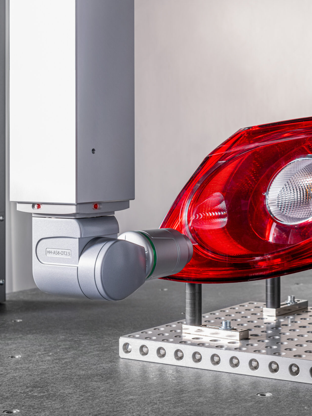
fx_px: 878
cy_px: 210
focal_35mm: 73
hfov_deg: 19.9
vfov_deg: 26.7
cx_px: 257
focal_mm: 50
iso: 125
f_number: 10
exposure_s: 1/60
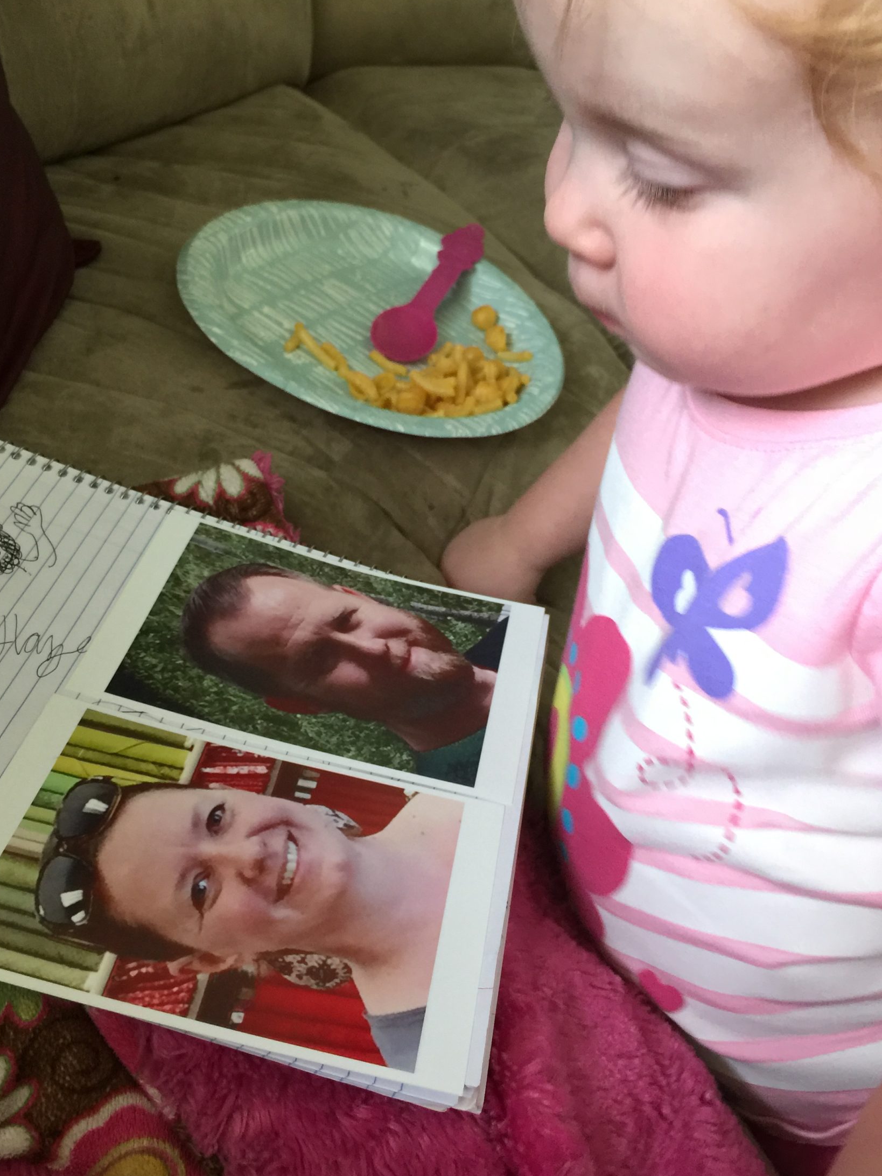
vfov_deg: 54.0
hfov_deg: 41.8
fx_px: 1155
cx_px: 418
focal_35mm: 34
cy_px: 580
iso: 80
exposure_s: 1/15
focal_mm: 4.15
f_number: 2.2
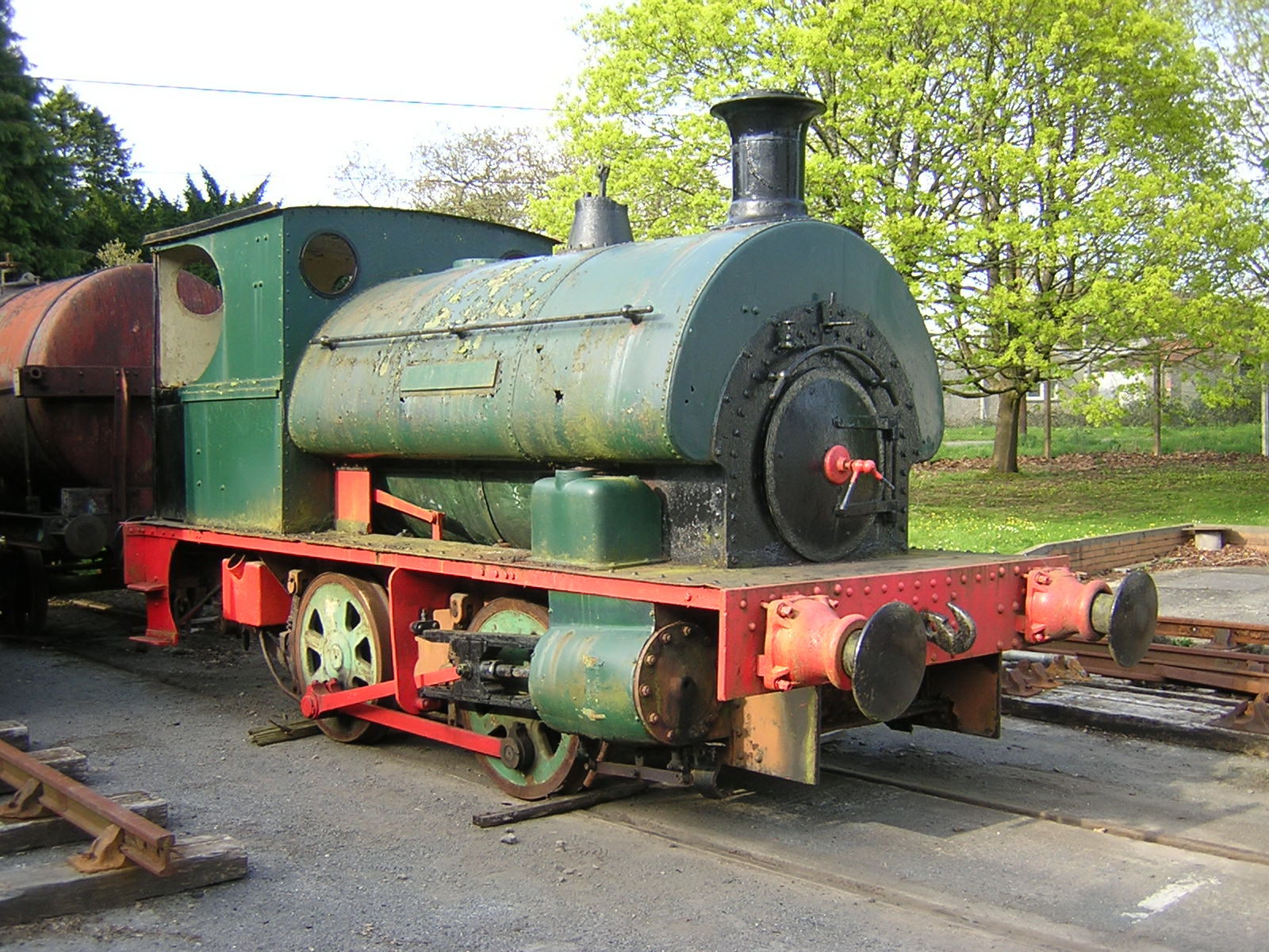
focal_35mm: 36
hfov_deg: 51.4
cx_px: 634
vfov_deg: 39.7
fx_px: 1320
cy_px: 476
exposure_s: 1/174
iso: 100
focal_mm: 4.7
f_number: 2.6
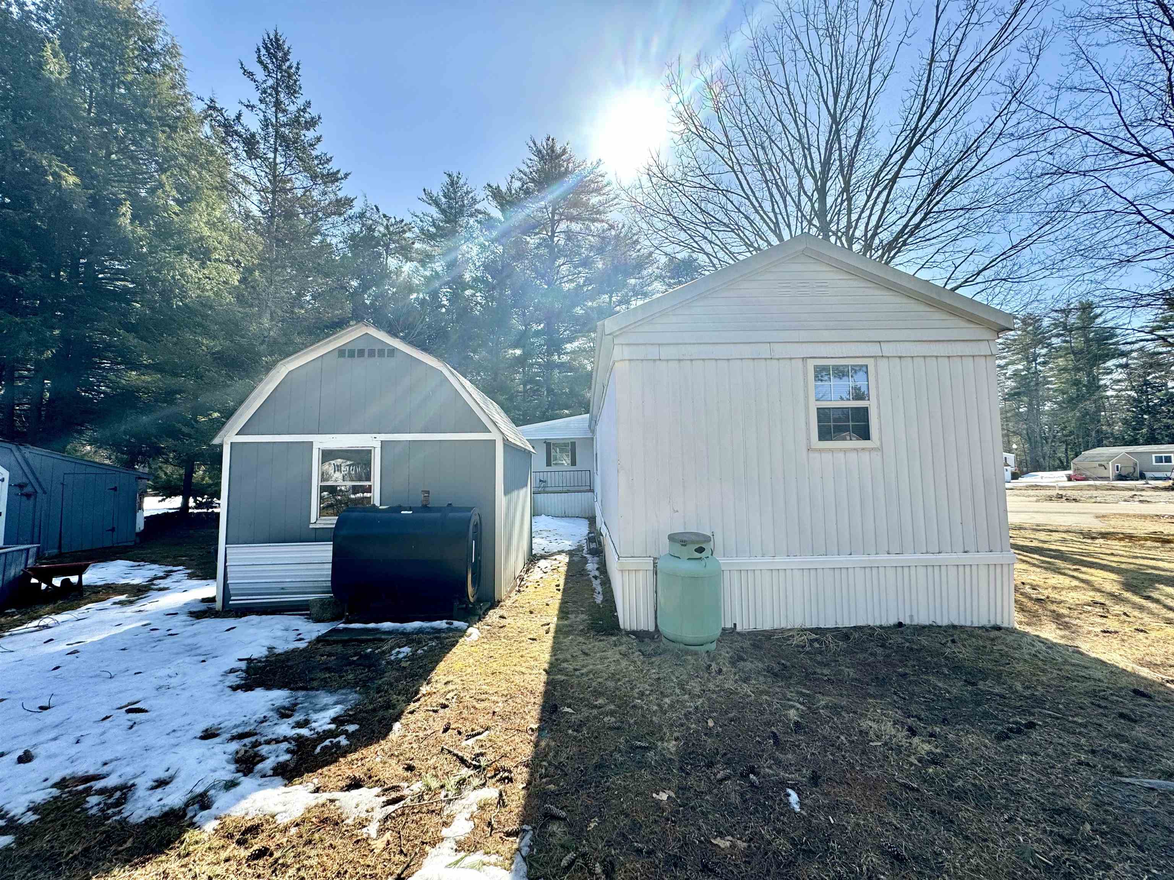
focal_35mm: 14
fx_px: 475
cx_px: 587
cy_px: 440
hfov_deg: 102.1
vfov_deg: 85.7
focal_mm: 2.22
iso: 50
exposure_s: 1/879
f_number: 2.2
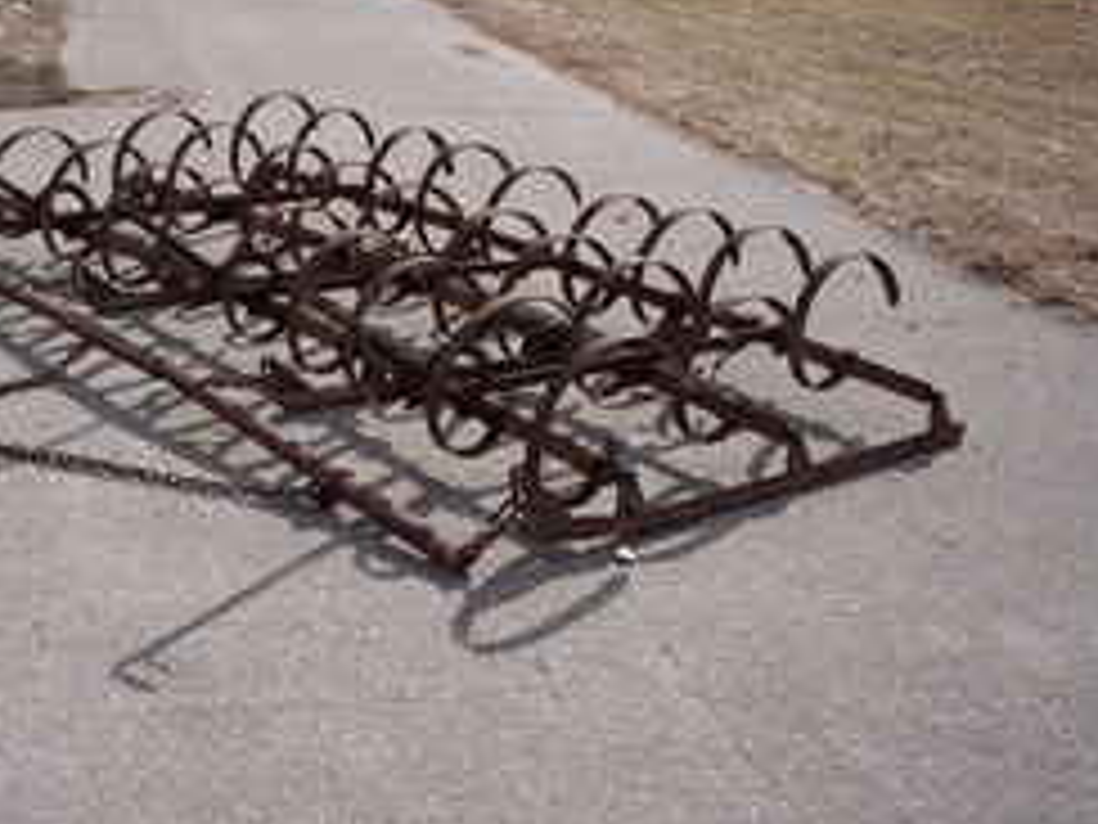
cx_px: 338
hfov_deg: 34.5
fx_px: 1745
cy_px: 342
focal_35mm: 55
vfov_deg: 26.5
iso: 100
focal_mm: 8
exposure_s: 1/500
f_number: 5.6
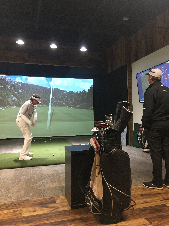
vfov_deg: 61.7
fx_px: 189
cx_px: 84
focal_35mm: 29
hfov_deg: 48.2
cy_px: 113
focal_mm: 4.15
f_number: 2.2
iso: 200
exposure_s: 1/30
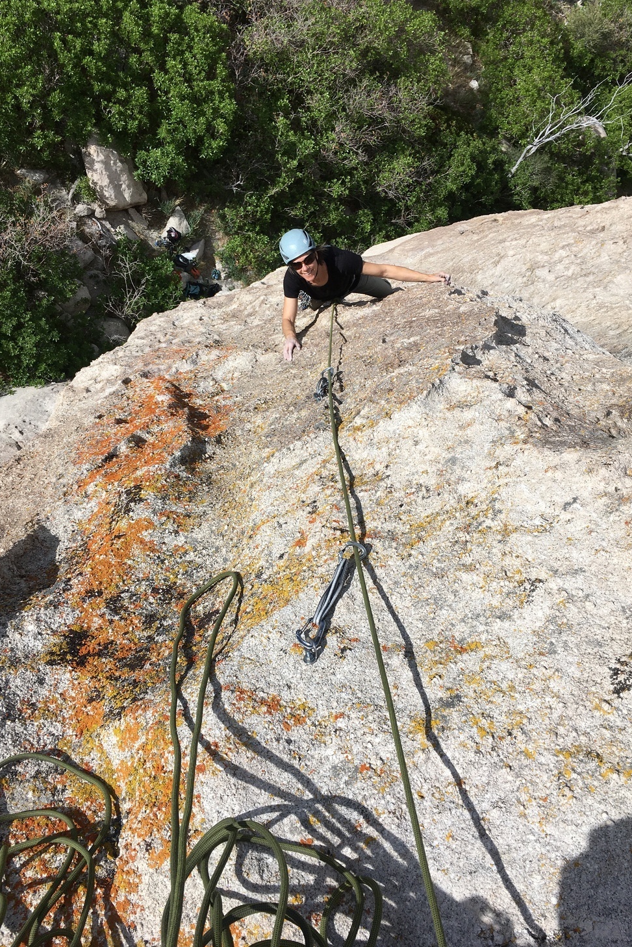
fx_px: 816
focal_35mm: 31
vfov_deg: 60.3
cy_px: 465
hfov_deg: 42.3
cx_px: 324
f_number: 2.2
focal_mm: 4.15
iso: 25
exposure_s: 1/2137
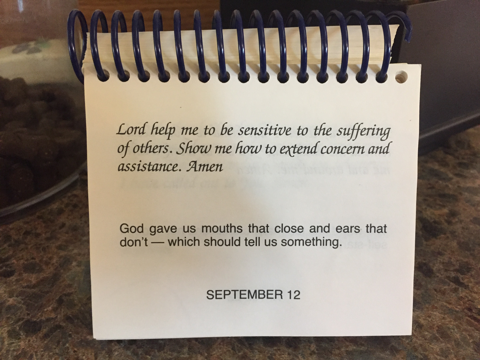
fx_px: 402
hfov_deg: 61.7
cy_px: 180
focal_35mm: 29
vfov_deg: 48.2
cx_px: 240
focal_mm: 4.15
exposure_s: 1/30
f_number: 2.2
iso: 250
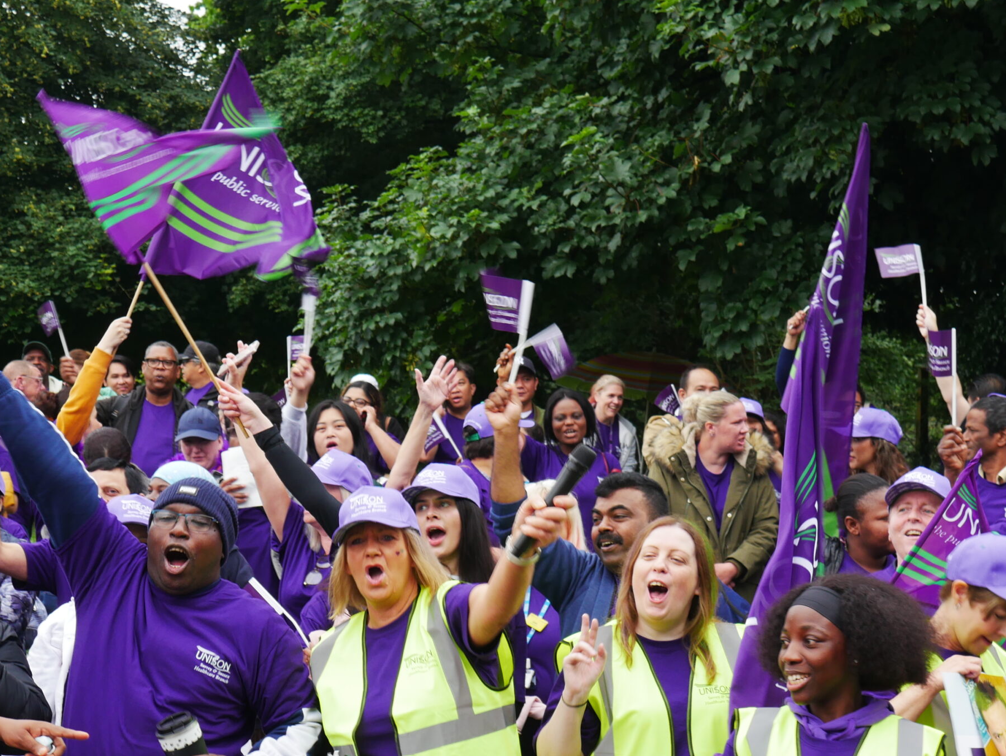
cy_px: 515
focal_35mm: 71
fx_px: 2064
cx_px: 496
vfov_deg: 20.7
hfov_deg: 27.4
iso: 200
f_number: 5.3
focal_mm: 25
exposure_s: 1/60
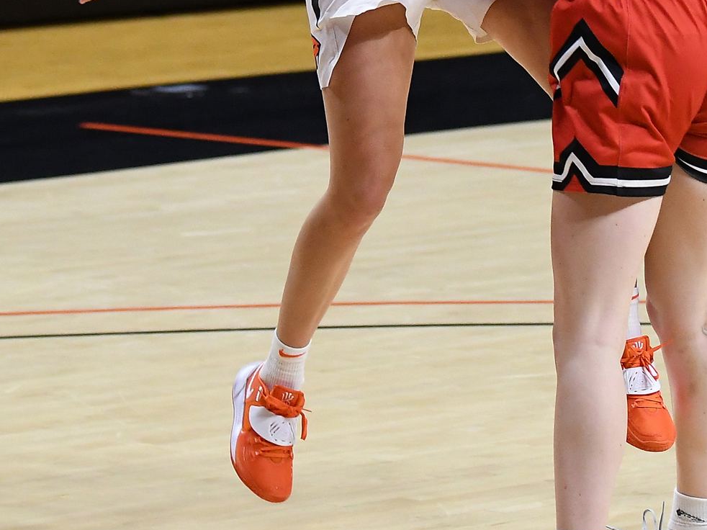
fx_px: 4921
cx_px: 457
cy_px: -70
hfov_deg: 8.2
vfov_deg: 6.1
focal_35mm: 241
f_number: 2.8
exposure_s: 1/1250
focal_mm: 82
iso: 2500
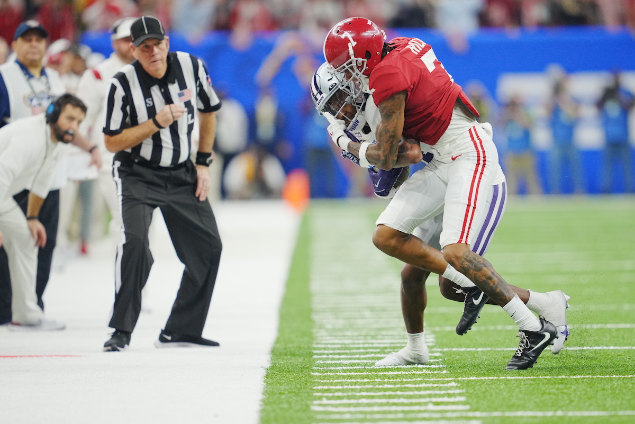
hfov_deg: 5.2
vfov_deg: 3.4
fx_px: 7058
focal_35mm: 400
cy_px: 212
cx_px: 318
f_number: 3.2
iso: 2500
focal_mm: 400
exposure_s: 1/1600
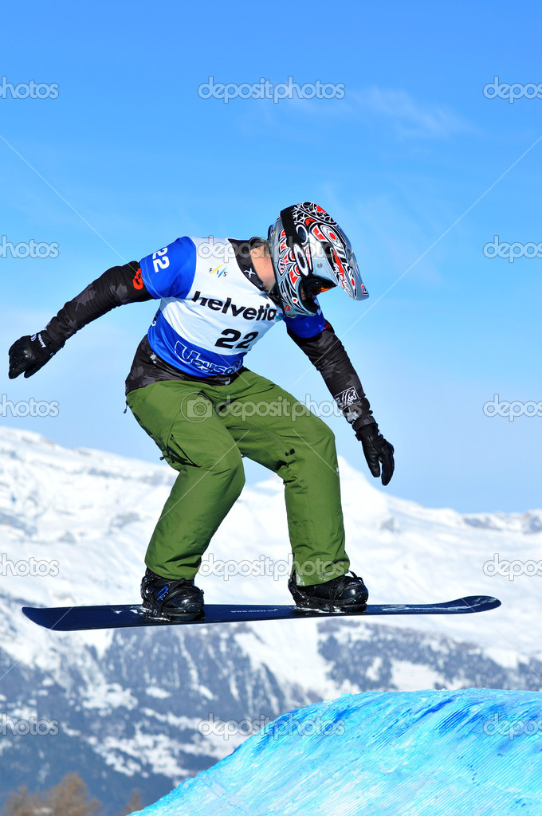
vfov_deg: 19.5
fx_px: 2378
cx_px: 271
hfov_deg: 13.0
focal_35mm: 105
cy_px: 408
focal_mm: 70
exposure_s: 1/1600
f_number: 4.5
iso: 200
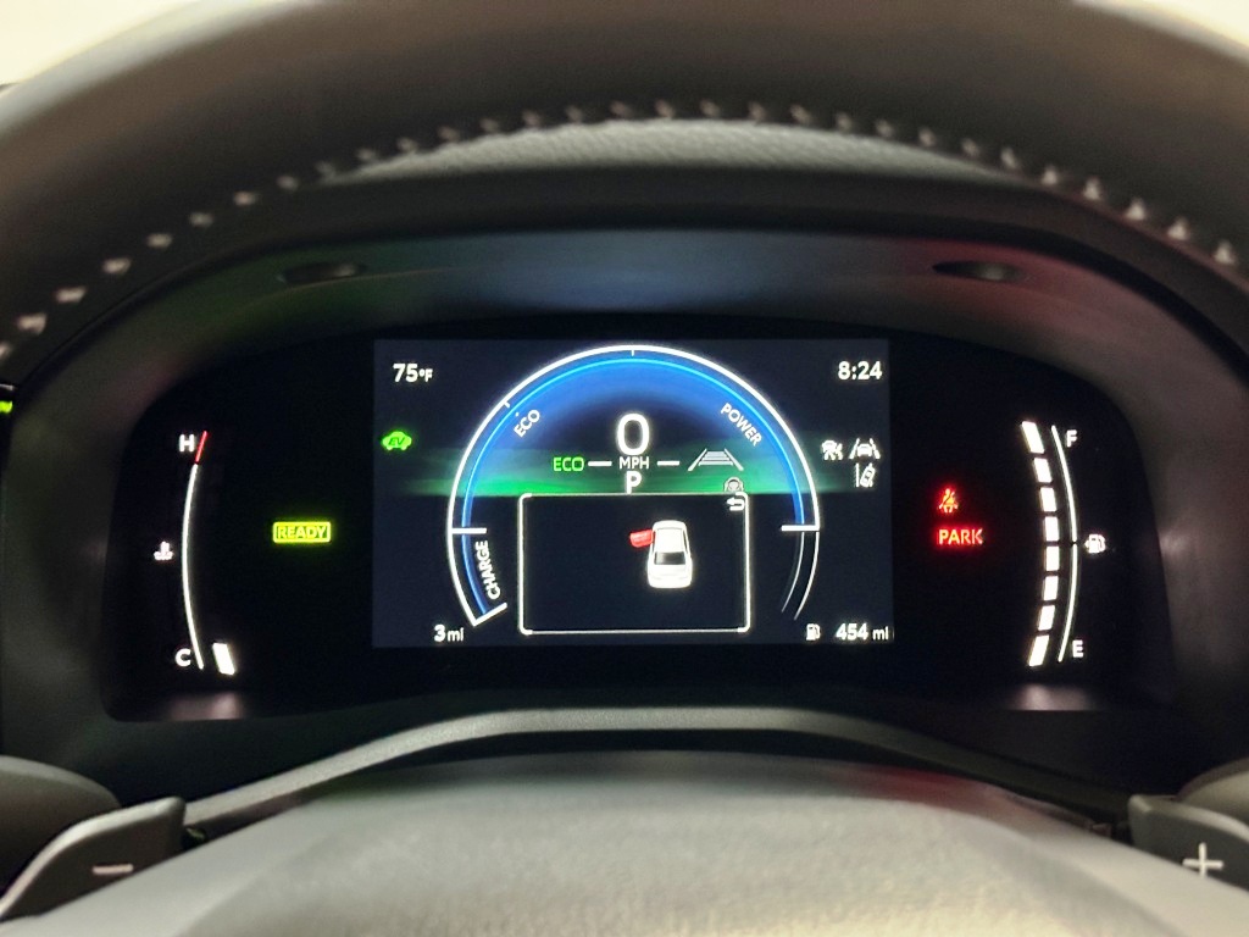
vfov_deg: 30.3
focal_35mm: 48
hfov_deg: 39.7
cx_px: 624
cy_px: 468
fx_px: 1732
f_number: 1.78
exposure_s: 1/24
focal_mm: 6.86
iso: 640
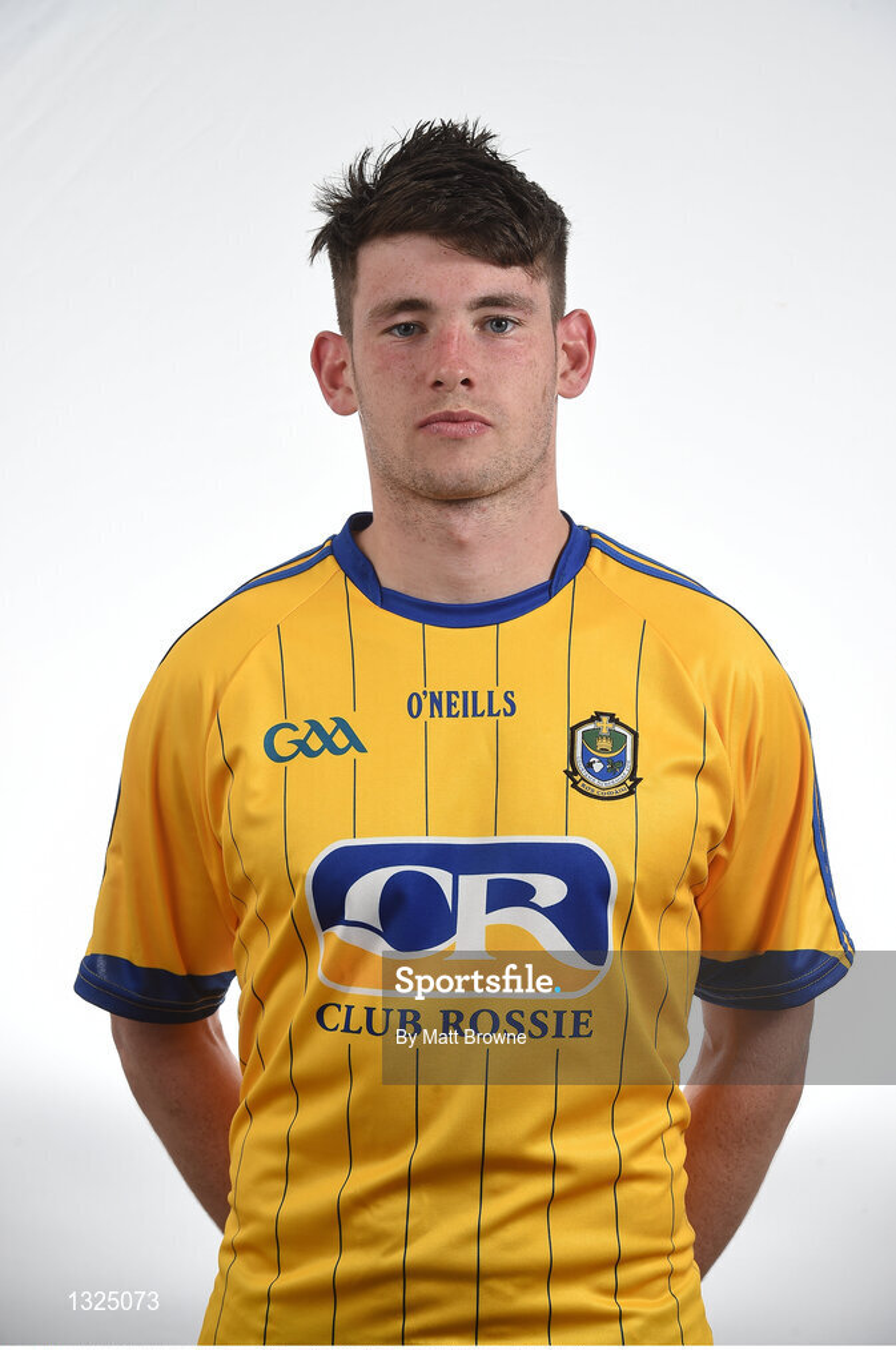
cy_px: 675
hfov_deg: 10.1
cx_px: 448
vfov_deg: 15.2
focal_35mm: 135
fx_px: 5055
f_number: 13
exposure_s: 1/500
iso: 400
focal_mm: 135
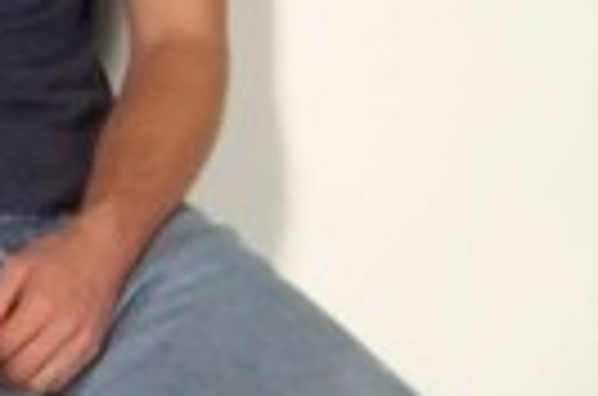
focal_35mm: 277
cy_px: 612
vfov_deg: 4.9
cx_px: -1041
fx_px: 4590
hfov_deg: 6.9
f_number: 20
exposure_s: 1/60
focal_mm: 24
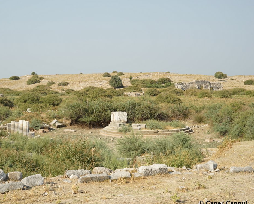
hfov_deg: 32.3
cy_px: 104
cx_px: 92
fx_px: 436
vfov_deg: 26.2
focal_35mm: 58
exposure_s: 1/125
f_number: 10
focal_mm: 48
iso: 100
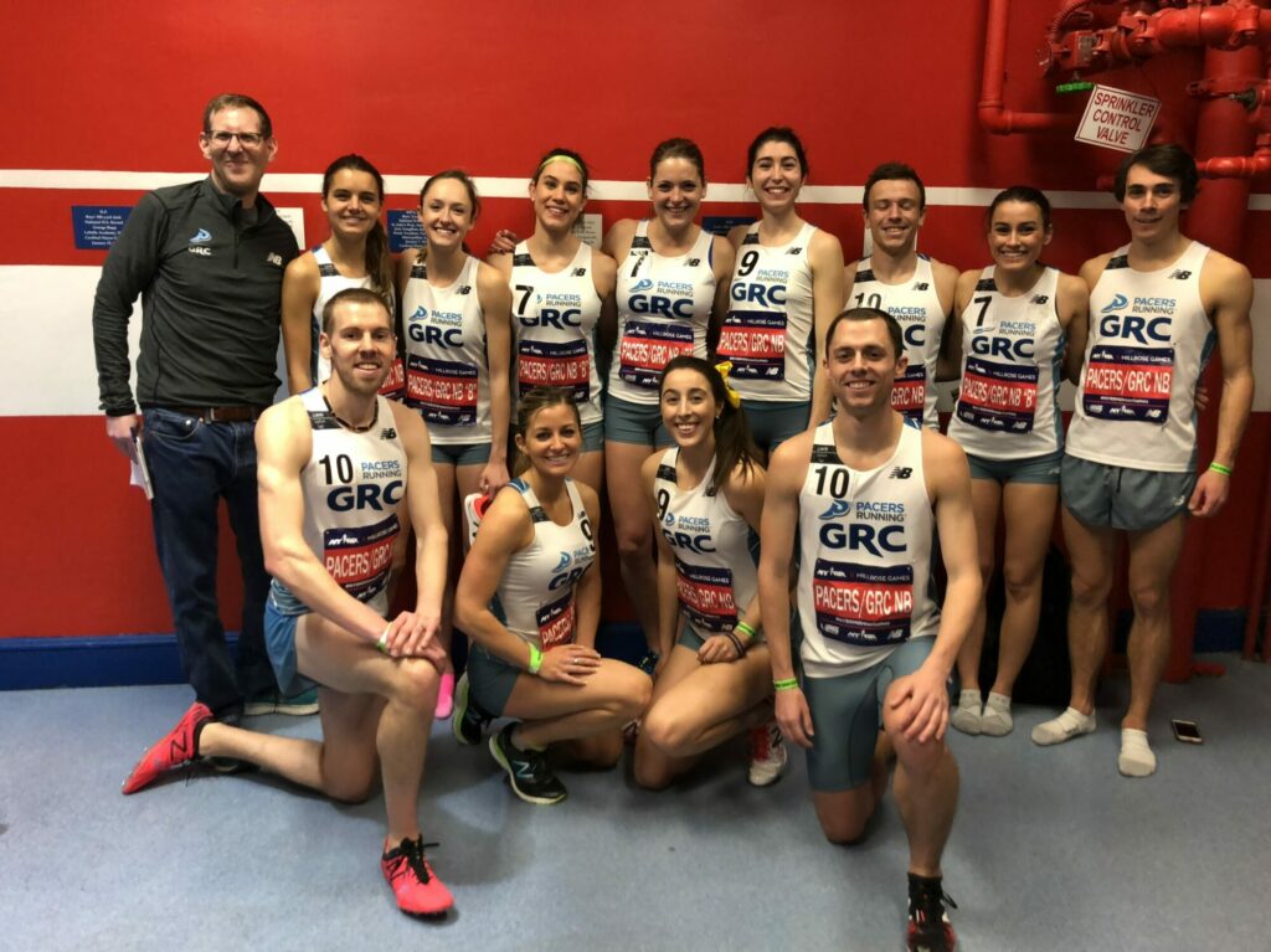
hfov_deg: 63.5
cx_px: 636
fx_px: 1028
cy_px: 476
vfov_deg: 49.7
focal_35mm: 28
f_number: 1.8
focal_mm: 3.99
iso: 160
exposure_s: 1/60
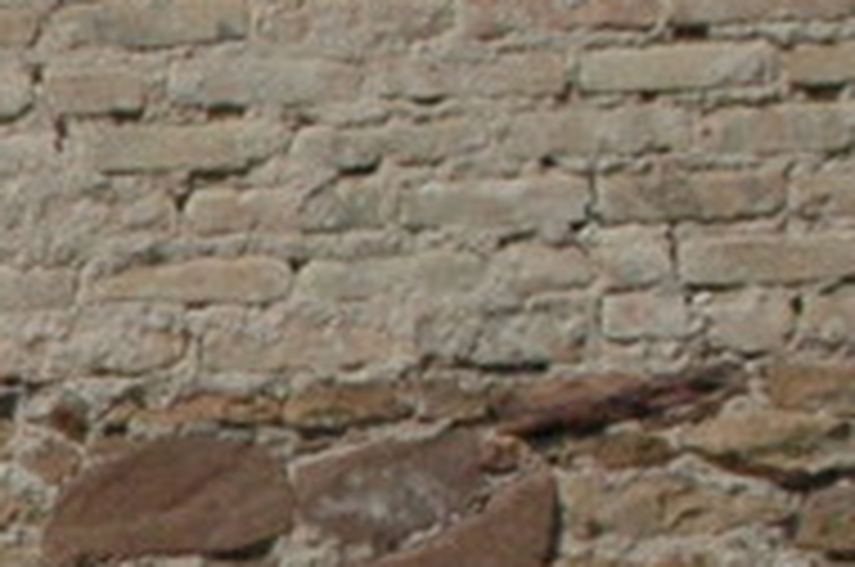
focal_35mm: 331
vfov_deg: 4.1
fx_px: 7848
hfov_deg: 5.8
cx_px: -1674
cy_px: 882
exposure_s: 1/1000
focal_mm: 28
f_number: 16
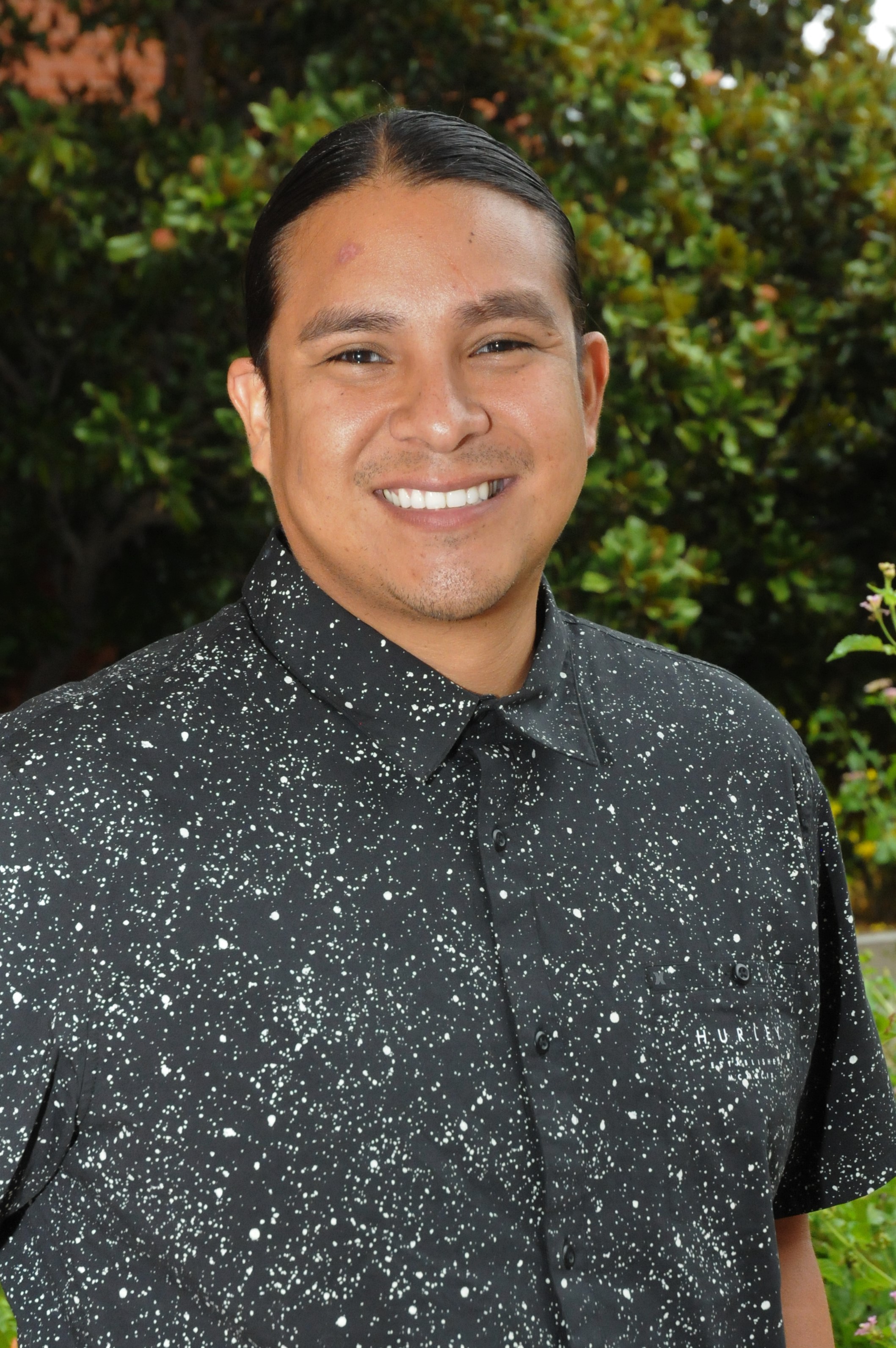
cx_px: 448
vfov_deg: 30.5
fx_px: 2470
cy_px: 674
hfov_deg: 20.6
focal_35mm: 66
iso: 1600
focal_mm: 44
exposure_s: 1/60
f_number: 7.1
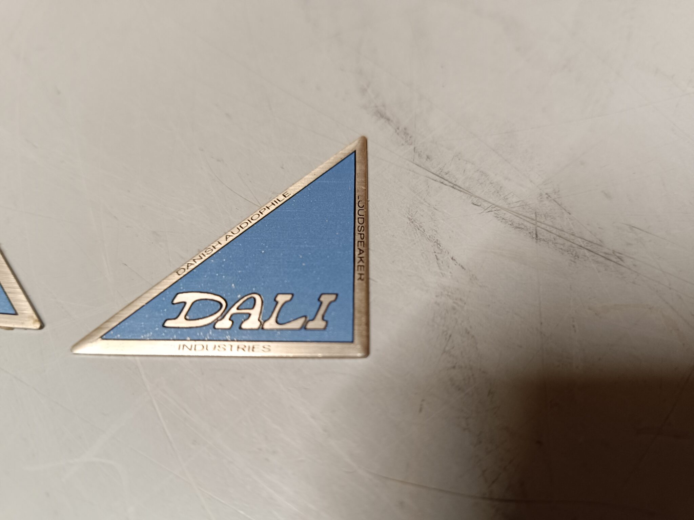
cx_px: 347
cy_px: 260
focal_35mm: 24
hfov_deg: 71.6
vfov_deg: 56.8
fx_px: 481
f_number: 1.88
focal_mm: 5.59
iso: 583
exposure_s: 1/25
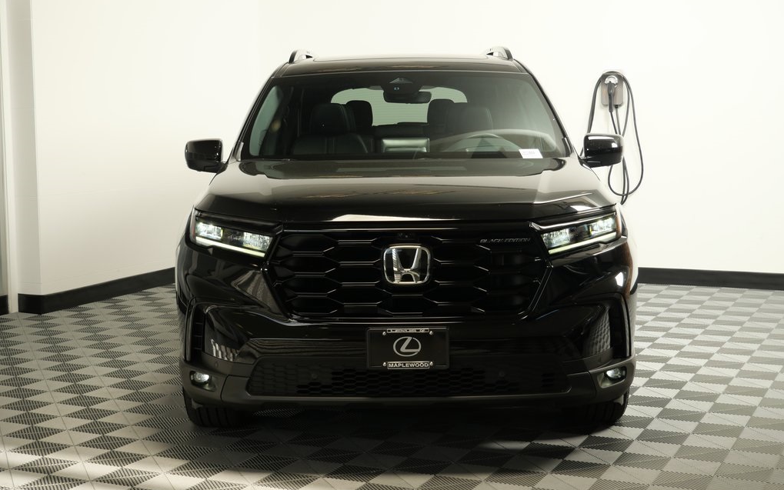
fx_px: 1047
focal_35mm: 49
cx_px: 393
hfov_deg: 41.1
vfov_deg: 26.3
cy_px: 238
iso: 250
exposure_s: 1/200
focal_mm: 23
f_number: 4.3
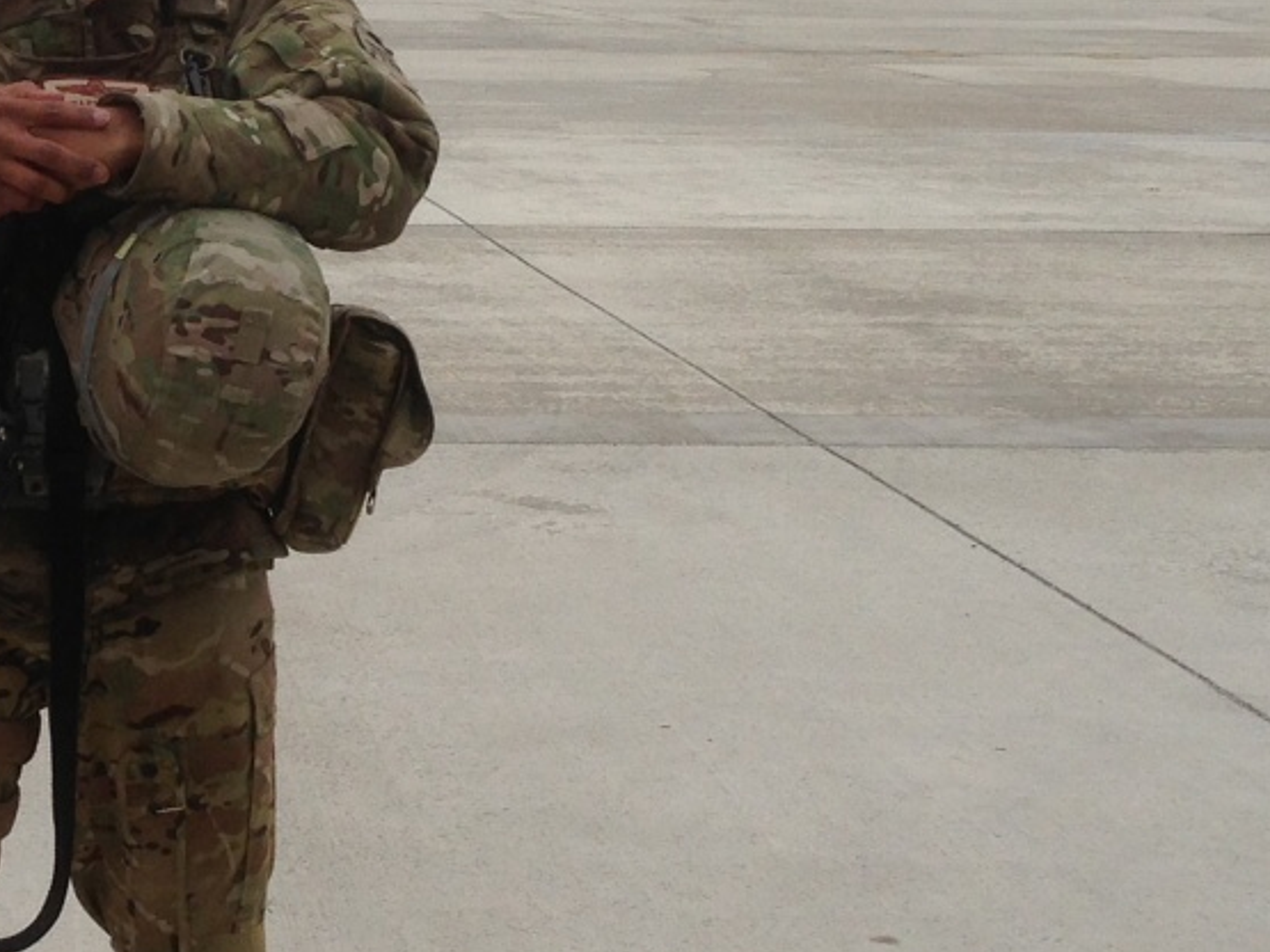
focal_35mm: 97
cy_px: 293
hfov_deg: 19.9
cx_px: 153
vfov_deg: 15.2
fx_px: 3558
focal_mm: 4.13
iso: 50
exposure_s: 1/1869
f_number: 2.4
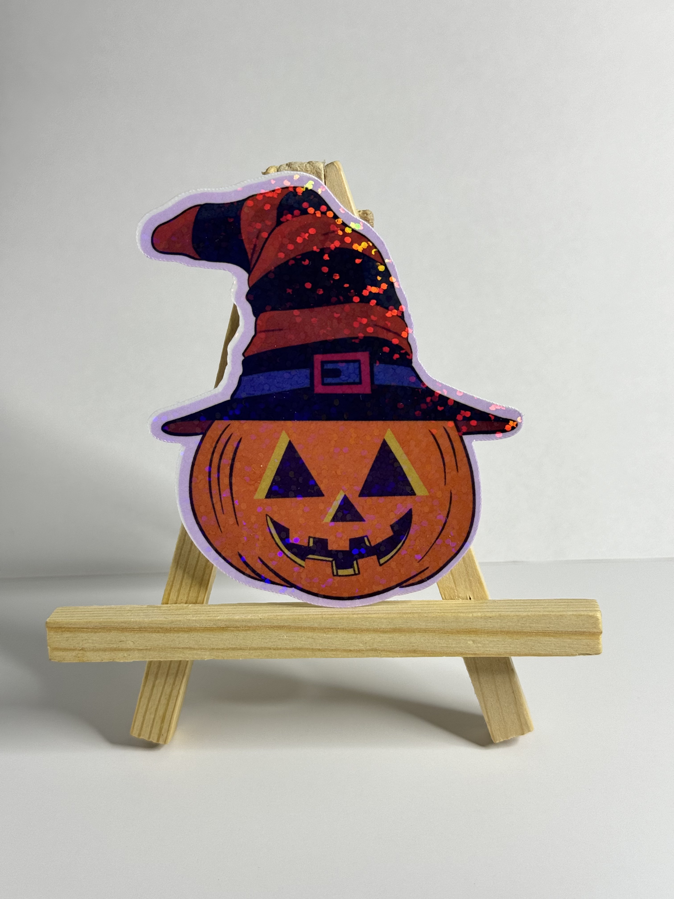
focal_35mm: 48
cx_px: 337
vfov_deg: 39.7
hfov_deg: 30.3
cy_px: 450
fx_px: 1246
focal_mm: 6.86
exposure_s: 1/156
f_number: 1.78
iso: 50
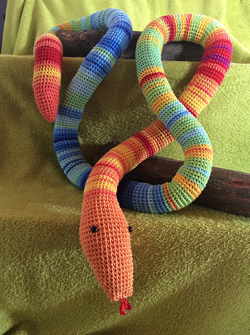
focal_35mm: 32
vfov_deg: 56.9
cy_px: 168
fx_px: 309
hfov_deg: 44.0
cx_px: 125
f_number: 2.4
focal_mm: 3.3
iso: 125
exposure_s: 1/25
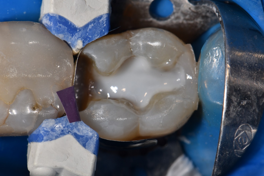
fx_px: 1151
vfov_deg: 8.7
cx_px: 132
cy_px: 88
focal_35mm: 157
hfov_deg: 13.1
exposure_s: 1/160
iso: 200
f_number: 32
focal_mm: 105
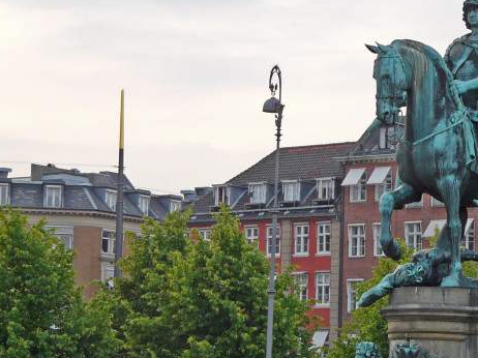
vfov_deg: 9.7
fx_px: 2112
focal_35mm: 153
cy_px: 244
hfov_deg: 12.7
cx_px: 520
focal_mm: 11.4
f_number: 4
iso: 100
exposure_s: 1/100
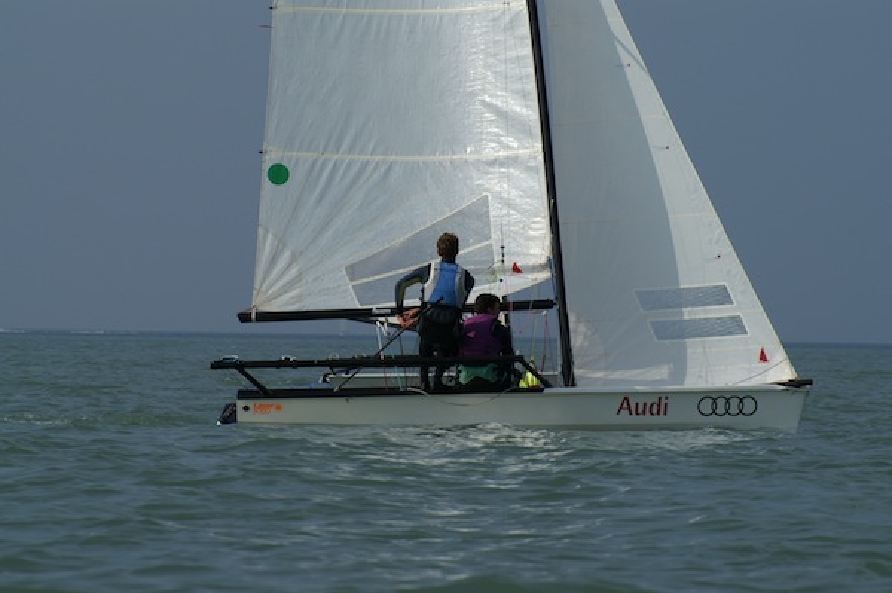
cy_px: 296
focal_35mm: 300
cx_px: 446
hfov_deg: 6.9
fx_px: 7427
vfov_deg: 4.6
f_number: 11
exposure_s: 1/350
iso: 100
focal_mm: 200
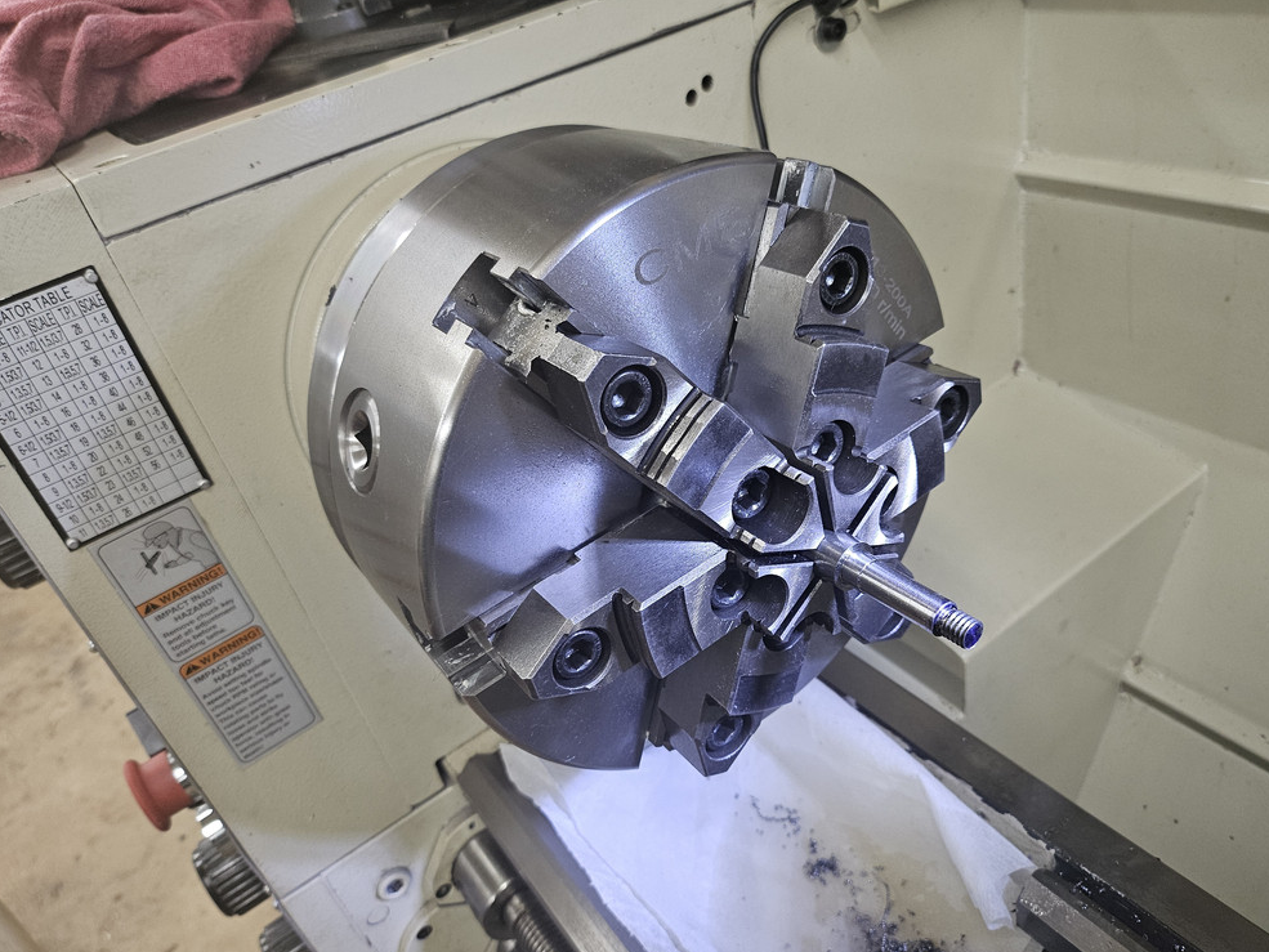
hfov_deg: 67.3
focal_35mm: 26
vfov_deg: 53.0
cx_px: 664
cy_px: 508
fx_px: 953
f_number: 1.8
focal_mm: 5
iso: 160
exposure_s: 1/120
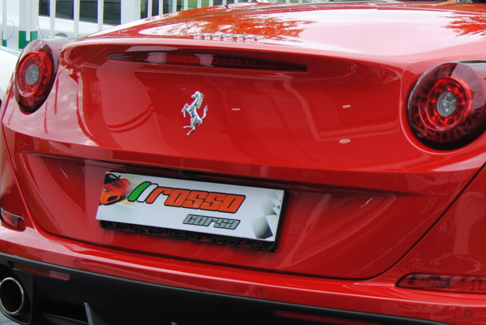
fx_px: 1527
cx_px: 496
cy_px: 182
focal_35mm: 113
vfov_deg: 12.2
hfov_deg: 17.6
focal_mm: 28
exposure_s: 1/160
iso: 100
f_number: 5.6
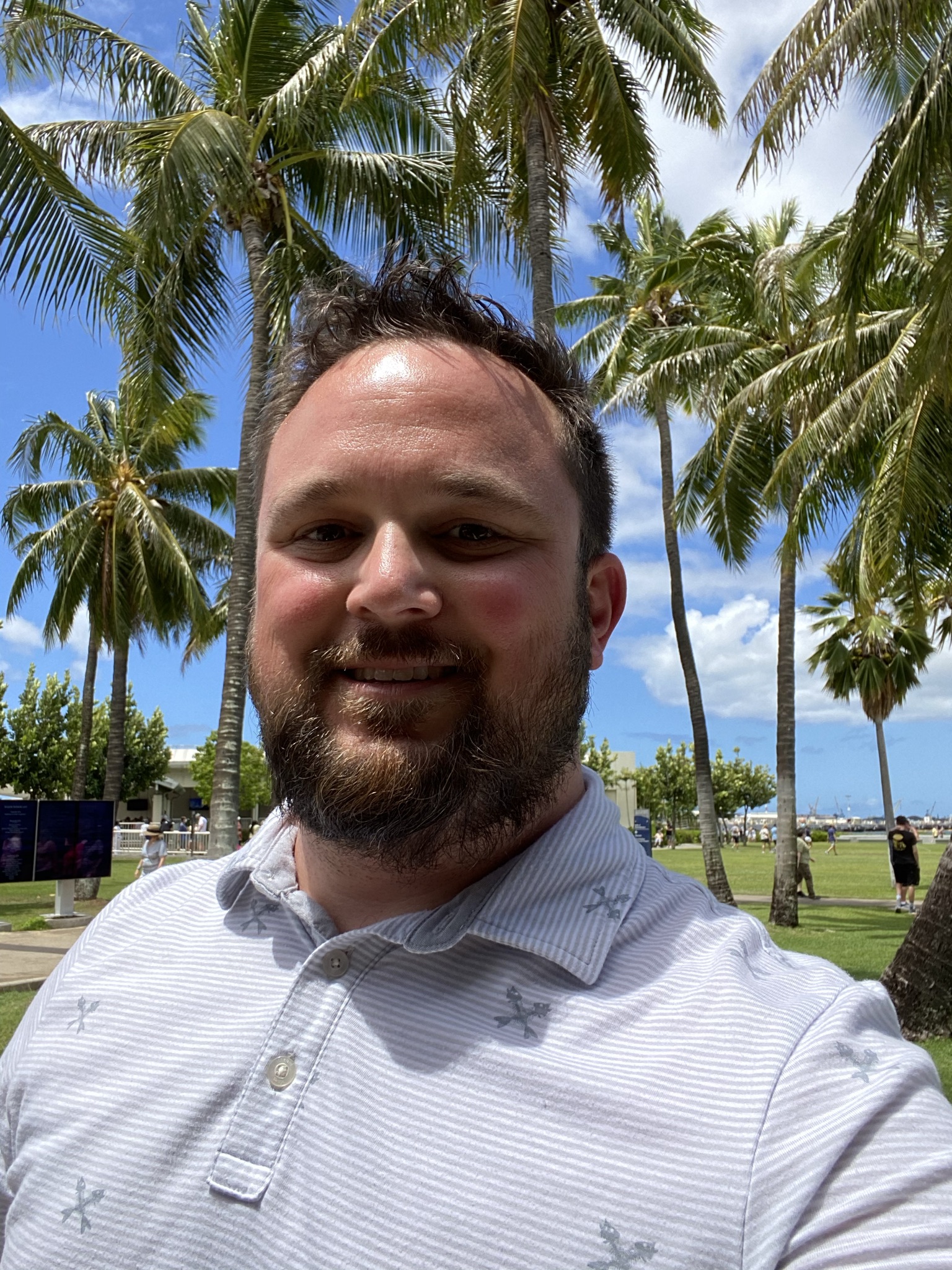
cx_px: 476
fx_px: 1100
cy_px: 635
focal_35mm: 30
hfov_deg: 46.8
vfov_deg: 60.0
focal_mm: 2.71
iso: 25
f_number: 2.2
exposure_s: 1/378
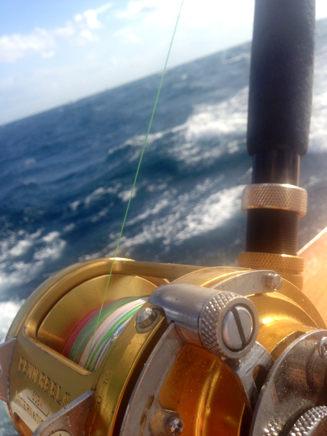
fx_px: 416
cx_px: 164
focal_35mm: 33
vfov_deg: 55.4
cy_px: 218
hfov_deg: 42.9
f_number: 2.4
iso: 50
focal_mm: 4.13
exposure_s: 1/1323
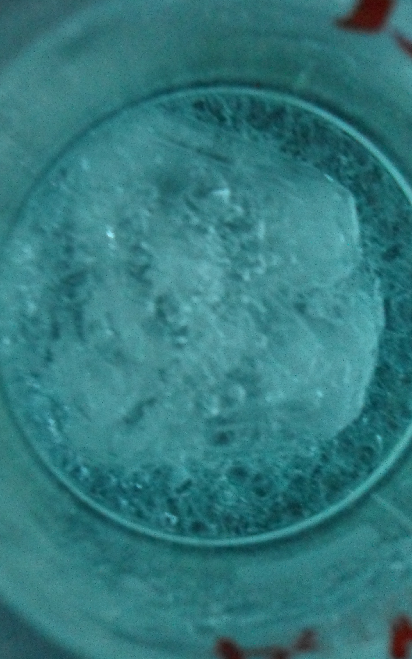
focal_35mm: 58
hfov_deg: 22.3
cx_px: 155
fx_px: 1042
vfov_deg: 35.1
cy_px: 326
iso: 320
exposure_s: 1/15
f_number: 2.8
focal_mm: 6.3
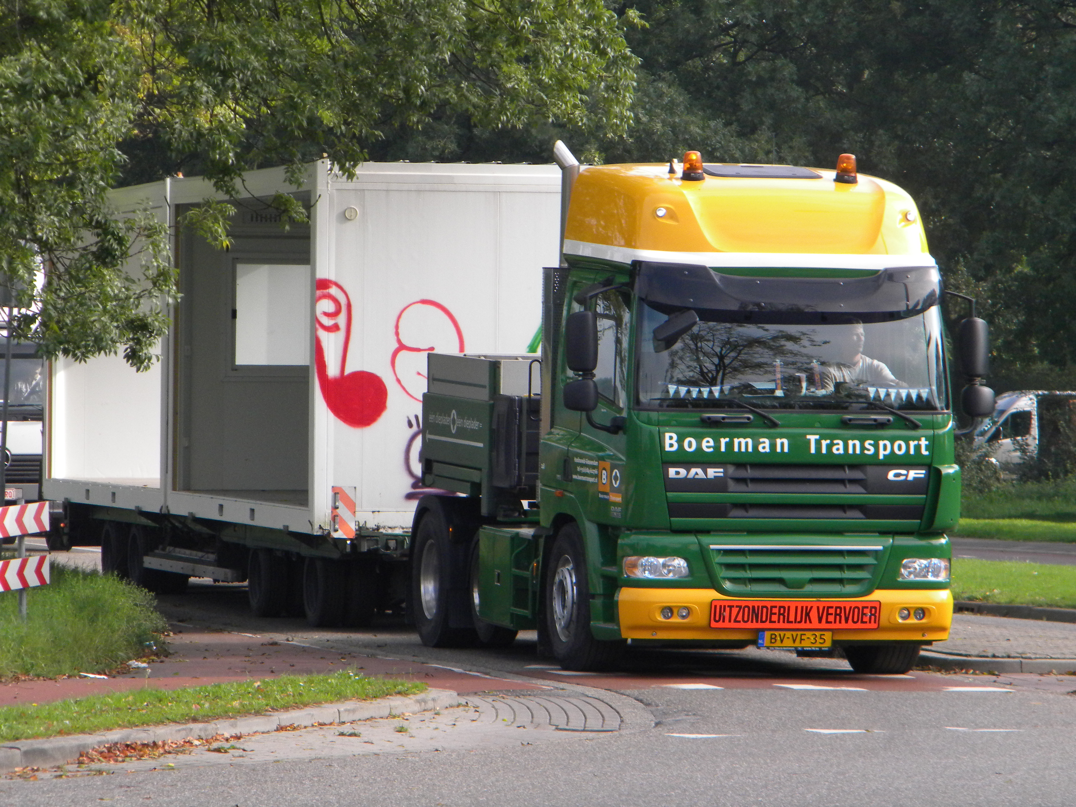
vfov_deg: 8.1
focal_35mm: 183
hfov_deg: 10.8
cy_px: 404
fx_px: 5688
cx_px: 538
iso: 218
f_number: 5.2
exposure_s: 1/500
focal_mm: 33.1
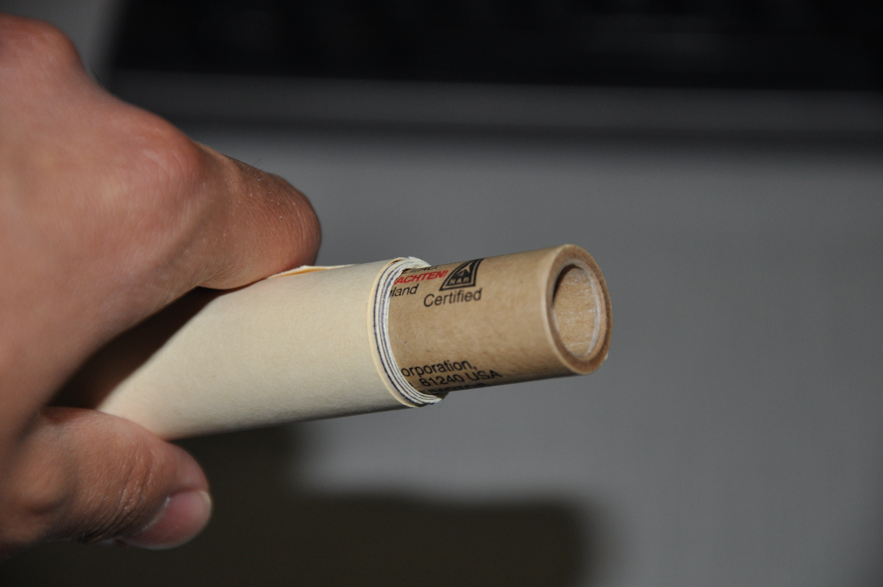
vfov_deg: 8.7
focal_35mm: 158
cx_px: 442
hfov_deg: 13.1
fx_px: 3858
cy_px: 294
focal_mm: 105
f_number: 5.6
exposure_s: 1/60
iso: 500
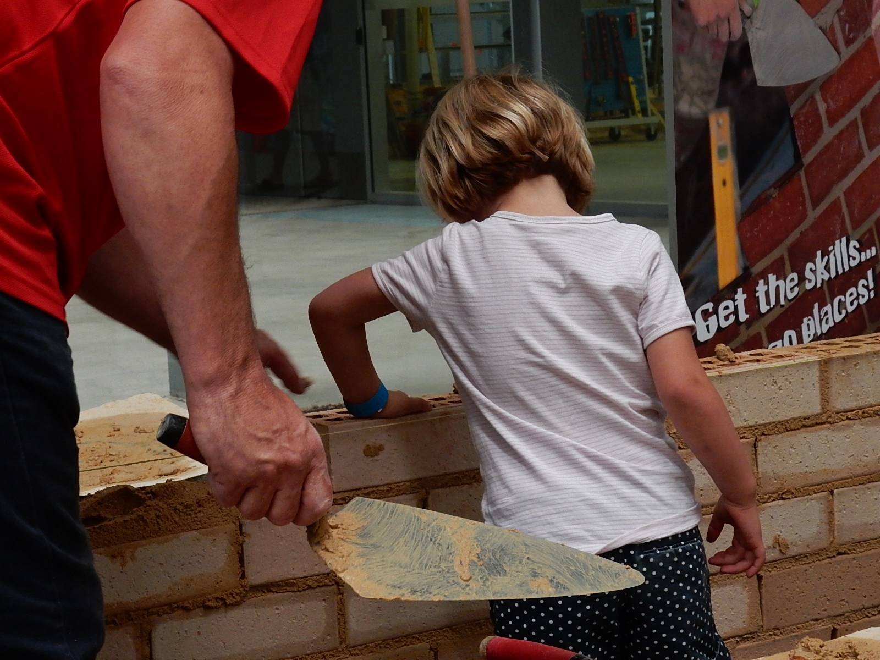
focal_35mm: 99
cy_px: 330
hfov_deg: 19.8
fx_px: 2517
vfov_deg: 14.9
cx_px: 440
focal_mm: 17.6
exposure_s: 1/80
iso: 400
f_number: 5.3
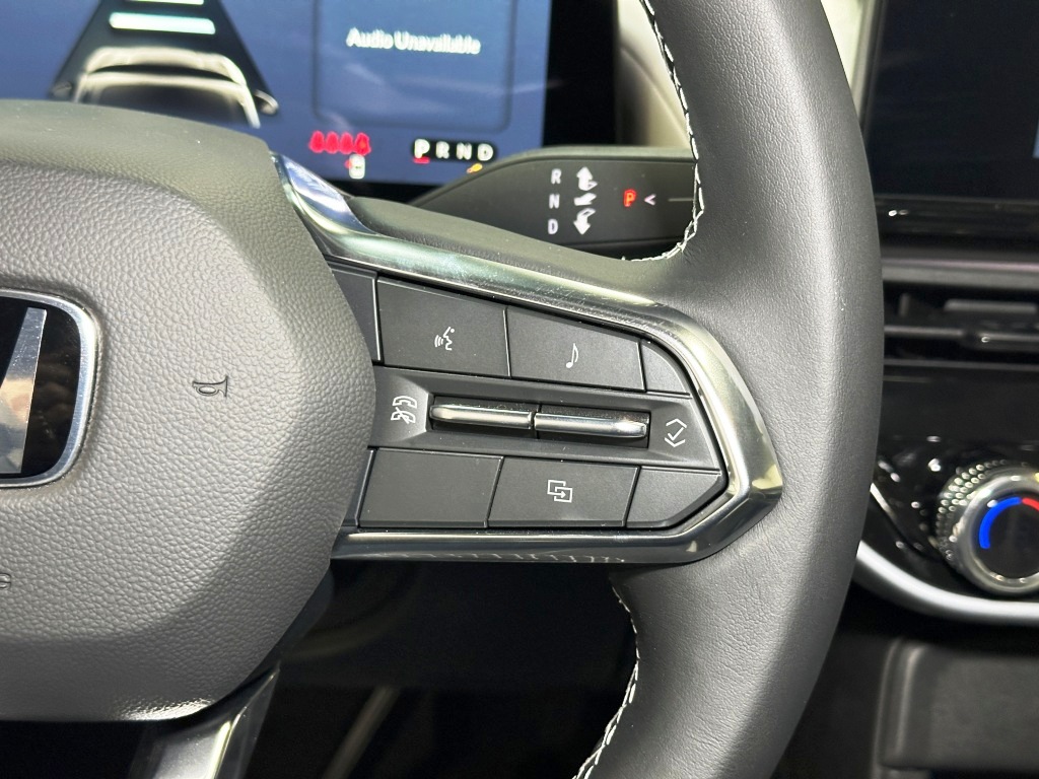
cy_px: 390
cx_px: 520
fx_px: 1441
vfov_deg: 30.3
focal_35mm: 48
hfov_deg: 39.7
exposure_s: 1/40
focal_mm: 6.86
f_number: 1.78
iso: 500
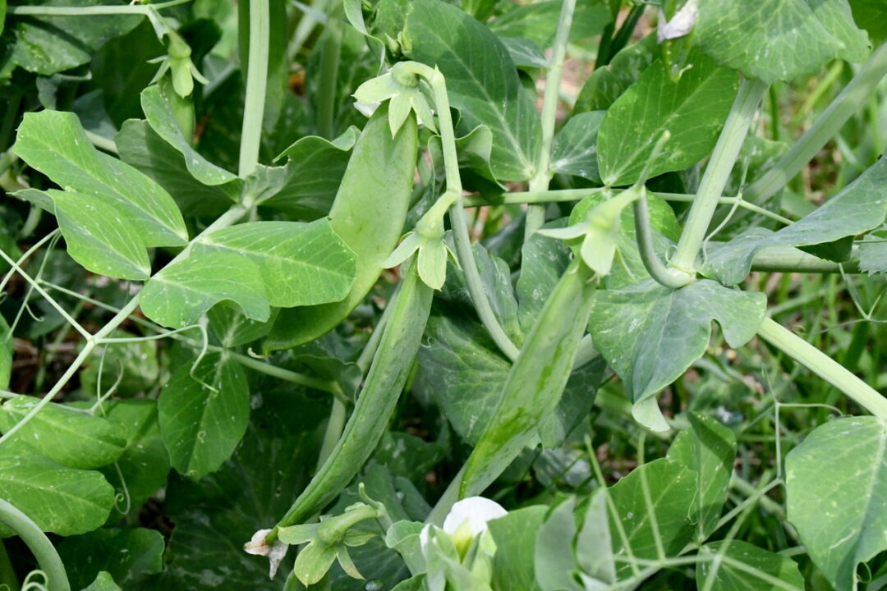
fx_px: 1922
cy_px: 296
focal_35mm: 78
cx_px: 444
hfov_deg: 26.0
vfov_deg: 17.5
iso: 6400
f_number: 16
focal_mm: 52
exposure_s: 1/1000
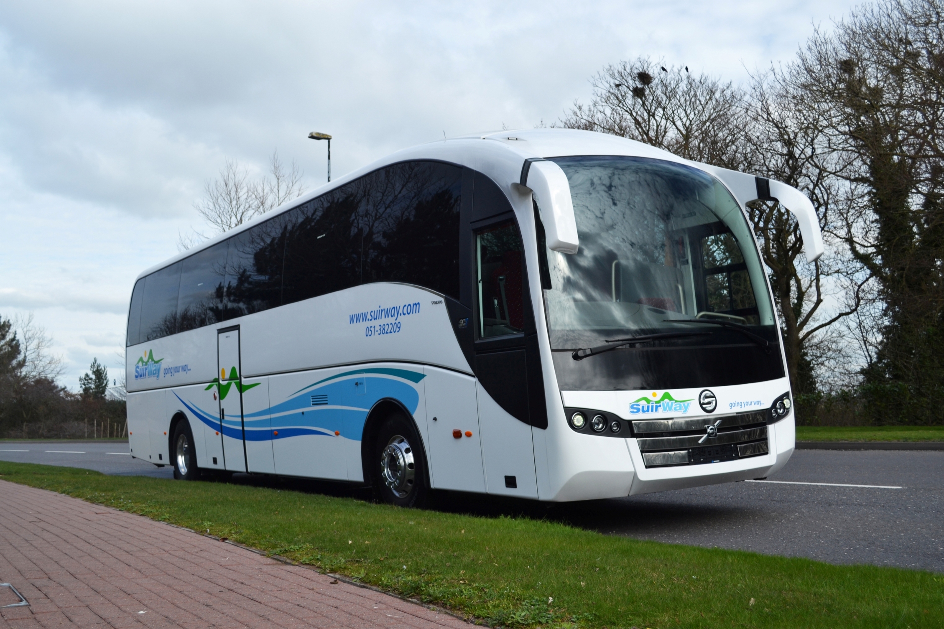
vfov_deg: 34.2
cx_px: 472
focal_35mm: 39
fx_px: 1023
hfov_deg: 49.6
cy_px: 314
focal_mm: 26
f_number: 5.6
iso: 100
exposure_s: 1/125
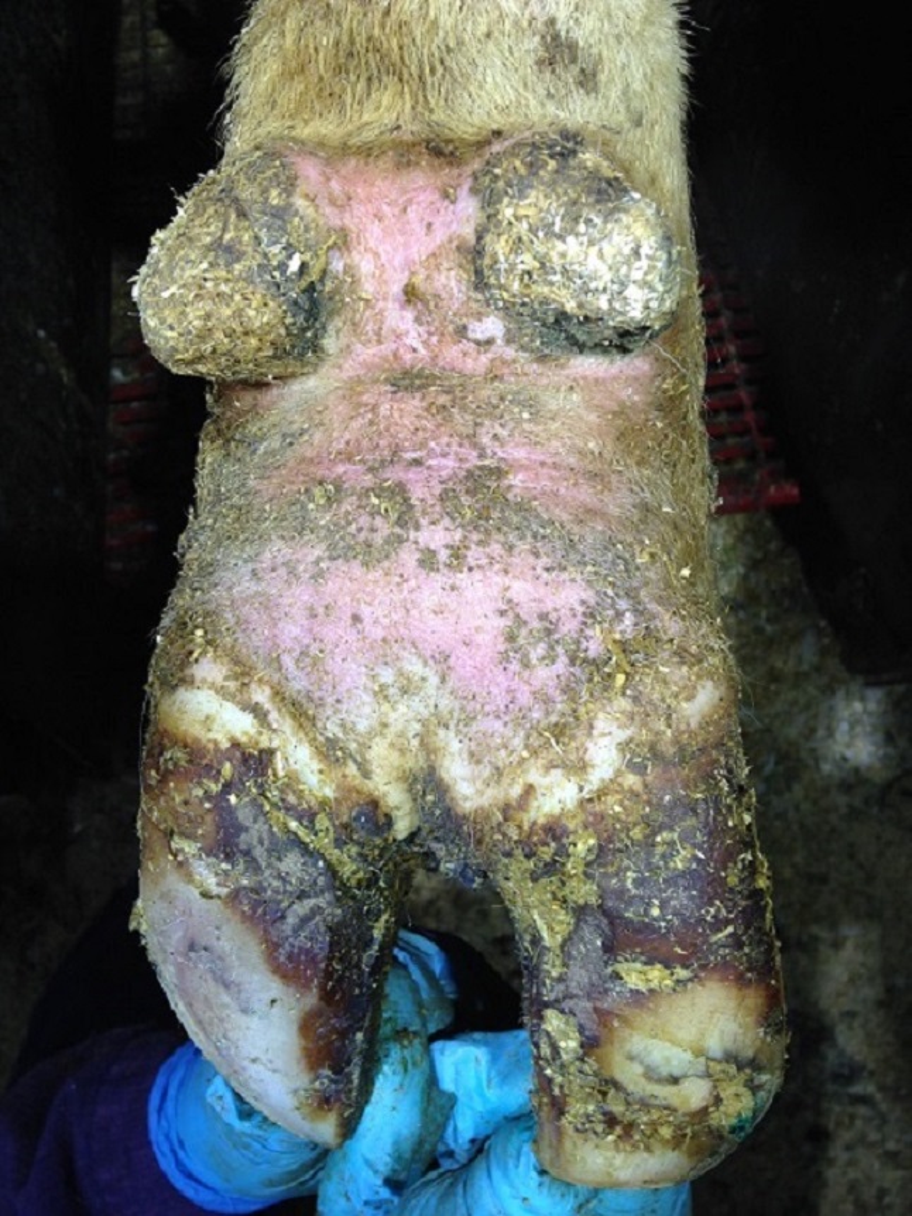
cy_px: 608
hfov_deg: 43.0
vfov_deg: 55.3
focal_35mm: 33
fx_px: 1159
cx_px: 456
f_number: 2.4
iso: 64
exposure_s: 1/60
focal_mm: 4.12
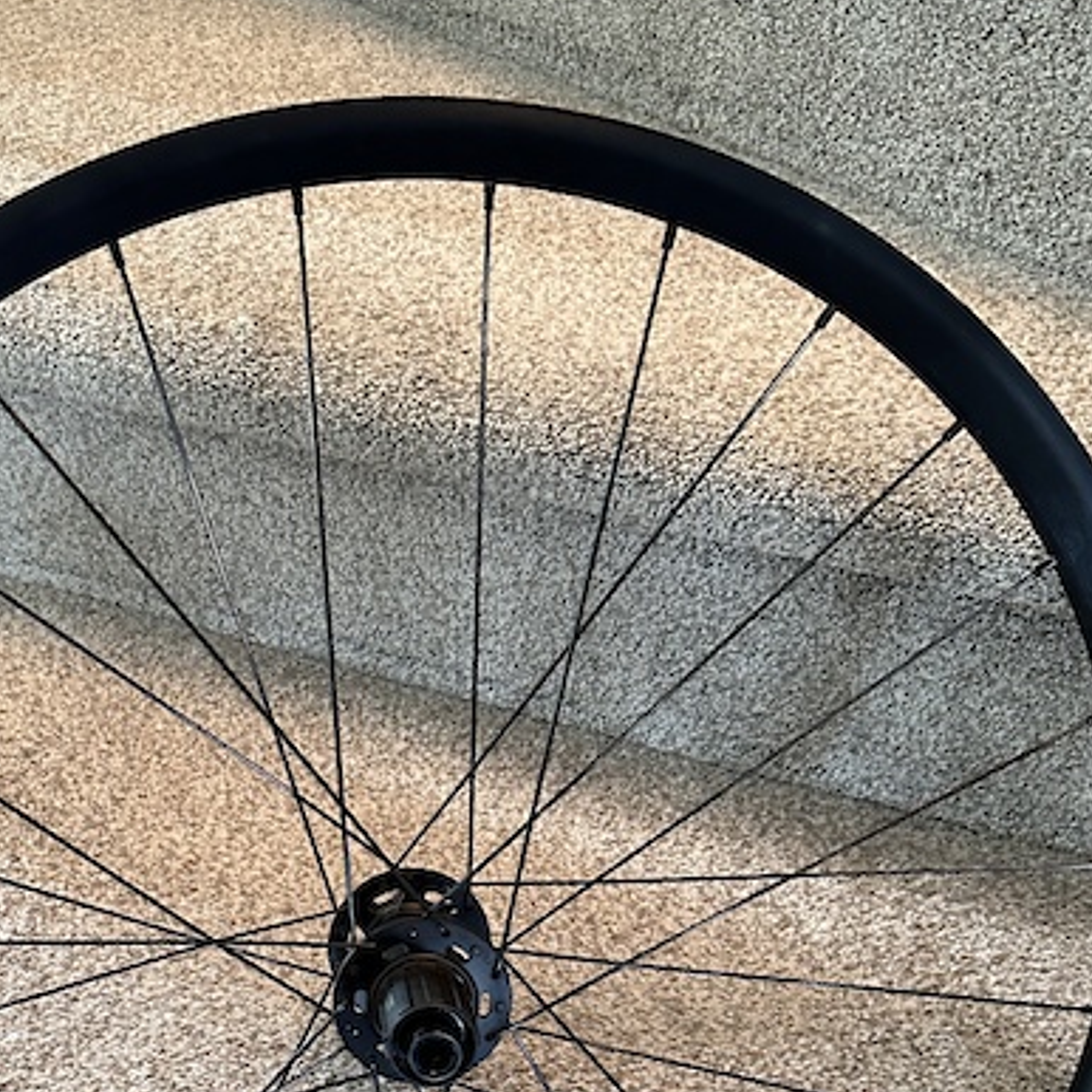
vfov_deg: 35.9
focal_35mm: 44
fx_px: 1570
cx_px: 407
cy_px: 999
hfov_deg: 38.1
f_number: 1.78
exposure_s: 1/60
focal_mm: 6.86
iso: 500
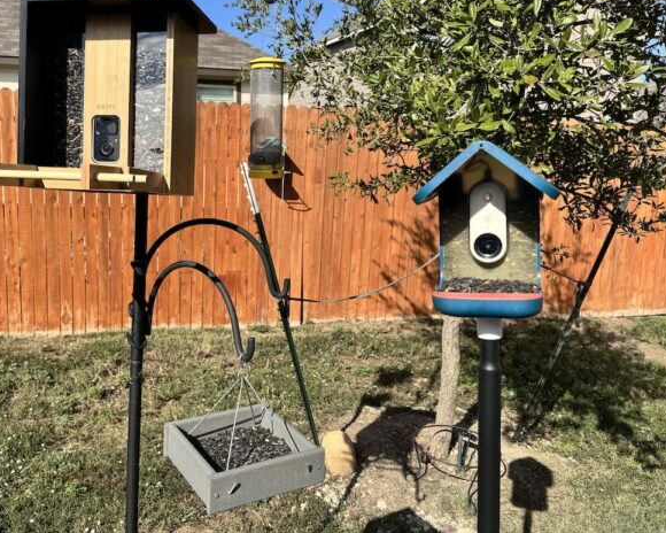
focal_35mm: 31
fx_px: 611
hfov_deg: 56.5
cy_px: 240
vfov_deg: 47.0
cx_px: 250
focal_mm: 6.86
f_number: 1.78
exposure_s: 1/4608
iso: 80
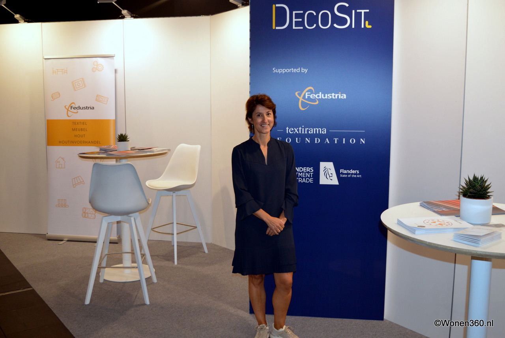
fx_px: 484
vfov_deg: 38.4
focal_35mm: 34
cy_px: 169
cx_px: 252
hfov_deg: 55.1
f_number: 4.5
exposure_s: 1/125
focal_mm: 23
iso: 720
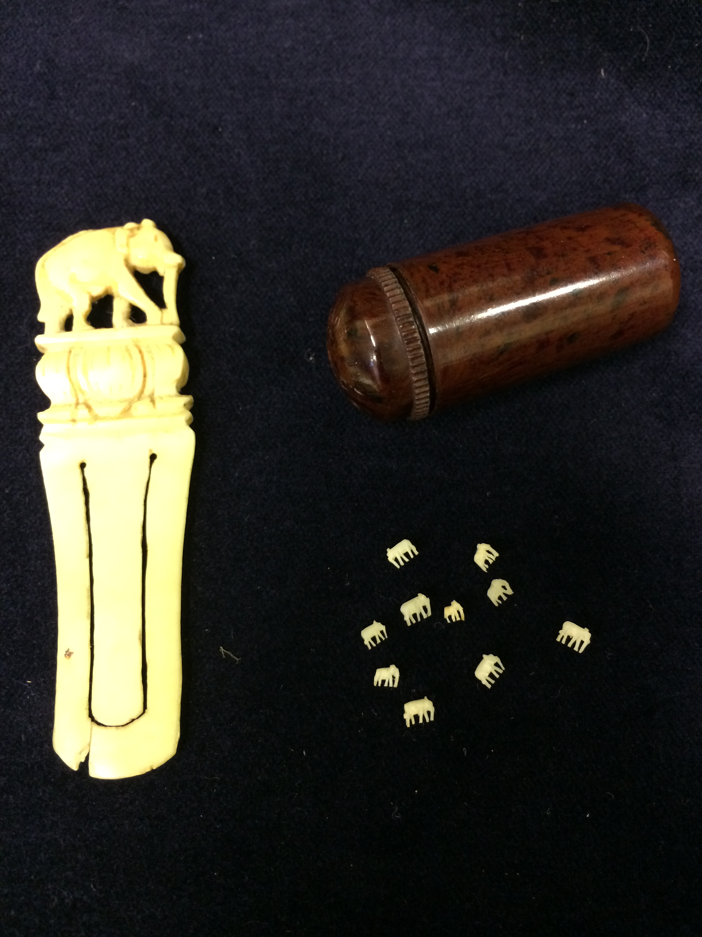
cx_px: 351
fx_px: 811
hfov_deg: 46.8
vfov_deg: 60.0
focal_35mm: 30
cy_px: 468
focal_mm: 4.12
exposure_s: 1/20
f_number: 2.2
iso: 320
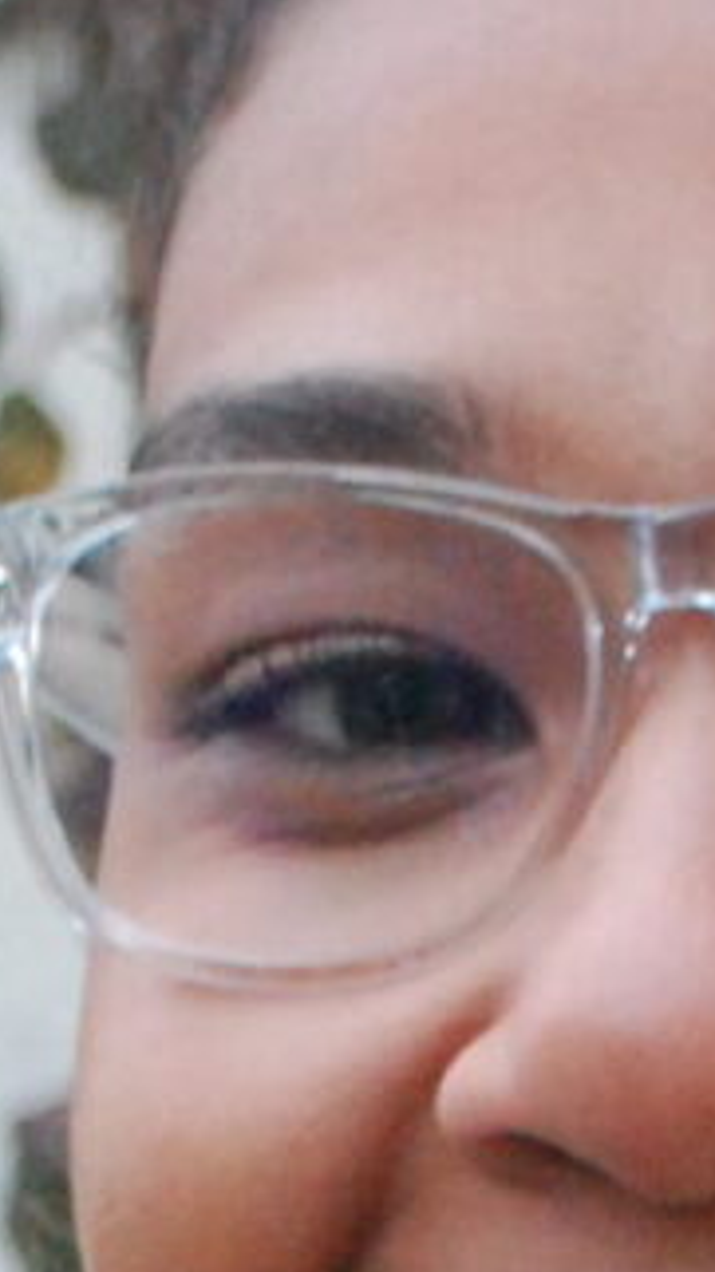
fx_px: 9791
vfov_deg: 7.3
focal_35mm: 290
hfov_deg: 4.2
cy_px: 1916
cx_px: 658
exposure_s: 1/20
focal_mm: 29
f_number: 4.8
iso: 1600
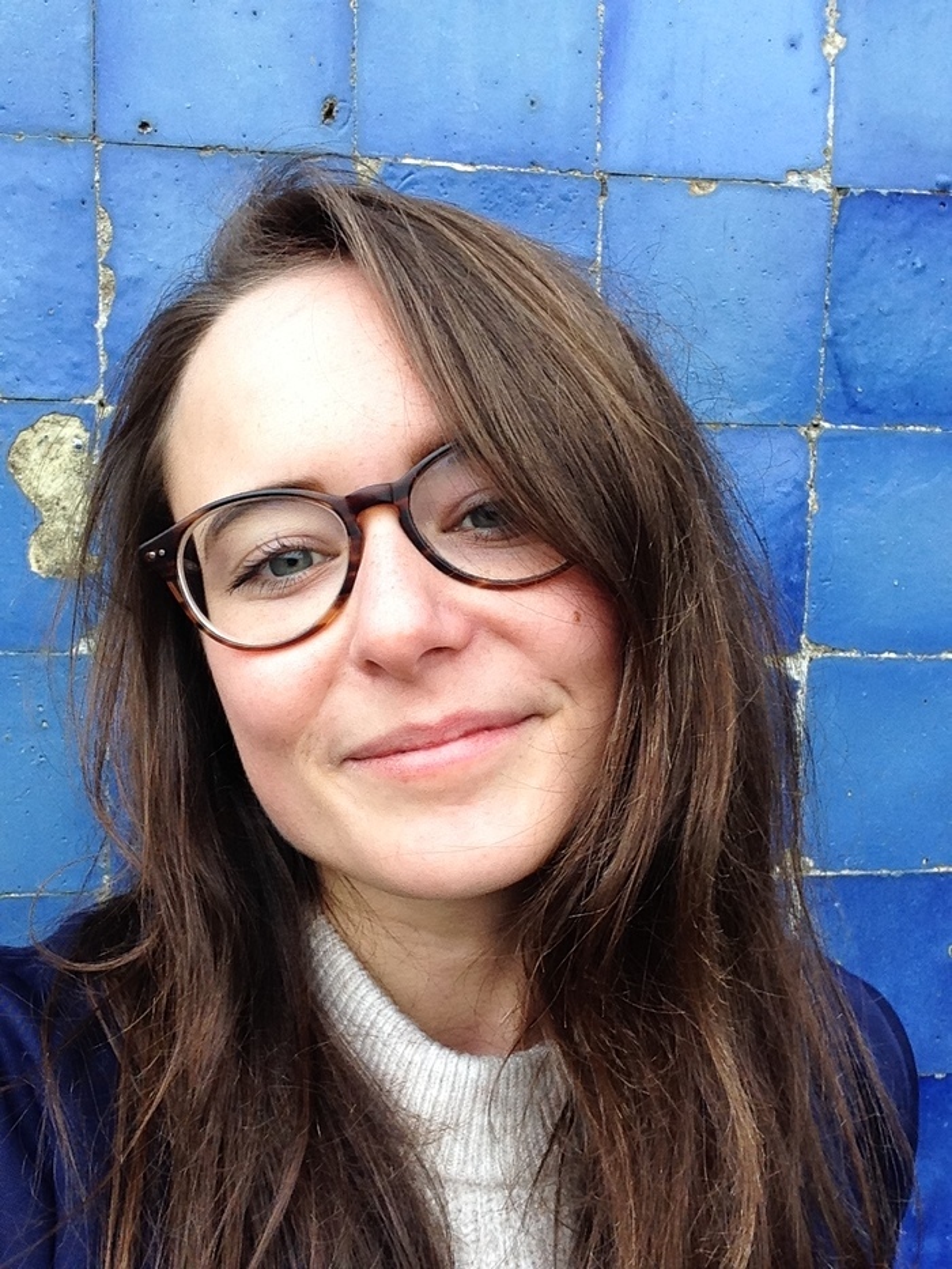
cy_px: 634
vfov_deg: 52.6
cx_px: 476
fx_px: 1283
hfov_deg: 40.7
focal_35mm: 35
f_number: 2.4
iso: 32
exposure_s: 1/144
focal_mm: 2.18
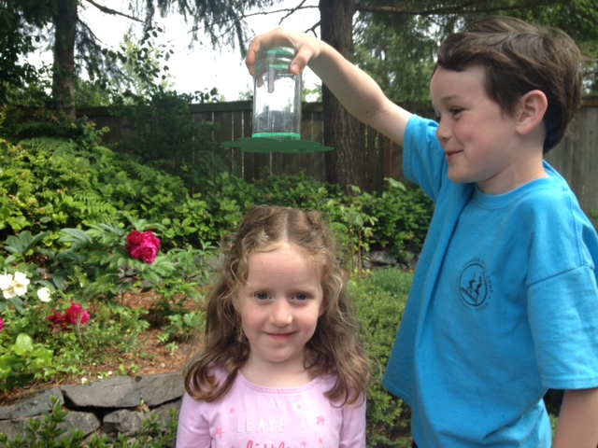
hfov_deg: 52.6
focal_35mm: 35
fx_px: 605
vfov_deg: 40.7
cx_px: 299
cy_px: 224
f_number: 2.4
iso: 50
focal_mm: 4.28
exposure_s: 1/247
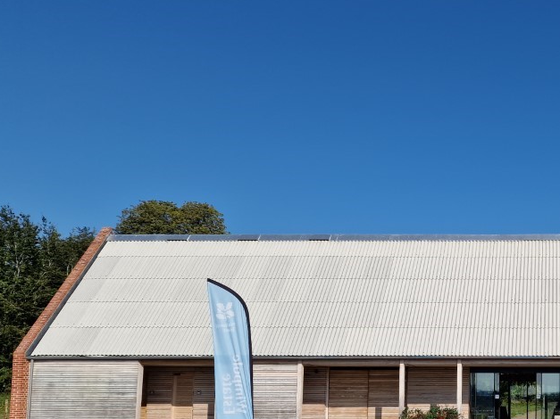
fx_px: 712
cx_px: 523
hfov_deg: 39.3
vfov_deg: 32.0
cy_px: 338
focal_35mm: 44
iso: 50
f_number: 1.8
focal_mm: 6.4
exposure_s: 1/18519
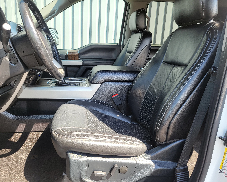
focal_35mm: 28
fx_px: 188
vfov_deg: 51.5
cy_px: 94
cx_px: 107
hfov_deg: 62.2
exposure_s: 1/218
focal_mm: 5.4
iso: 40
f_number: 1.8
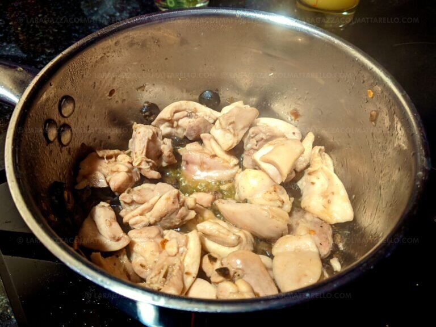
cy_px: 164
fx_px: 340
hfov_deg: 65.3
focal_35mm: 27
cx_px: 218
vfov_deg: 51.4
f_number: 1.8
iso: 227
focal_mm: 4.44
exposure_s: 1/33.3
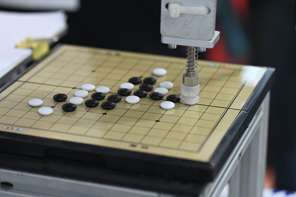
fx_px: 863
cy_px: 98
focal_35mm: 105
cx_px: 148
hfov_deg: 19.5
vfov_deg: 13.0
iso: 1600
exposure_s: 1/125
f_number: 5
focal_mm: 105
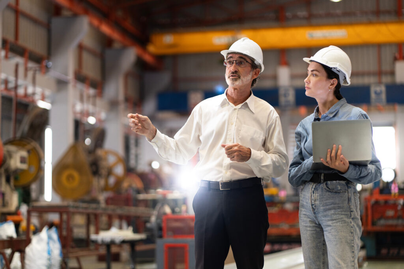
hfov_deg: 23.9
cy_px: 134
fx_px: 954
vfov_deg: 16.1
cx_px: 202
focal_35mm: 85
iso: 640
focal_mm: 85
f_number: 1.8
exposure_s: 1/250
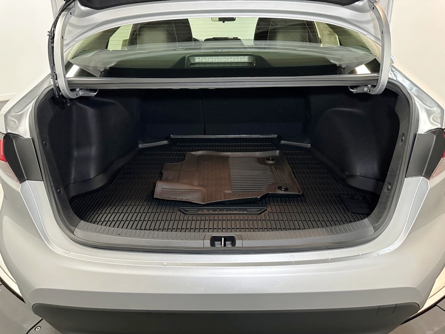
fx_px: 309
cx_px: 222
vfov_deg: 56.8
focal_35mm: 24
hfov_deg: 71.6
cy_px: 167
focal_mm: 6.86
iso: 800
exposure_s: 1/40
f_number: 1.78
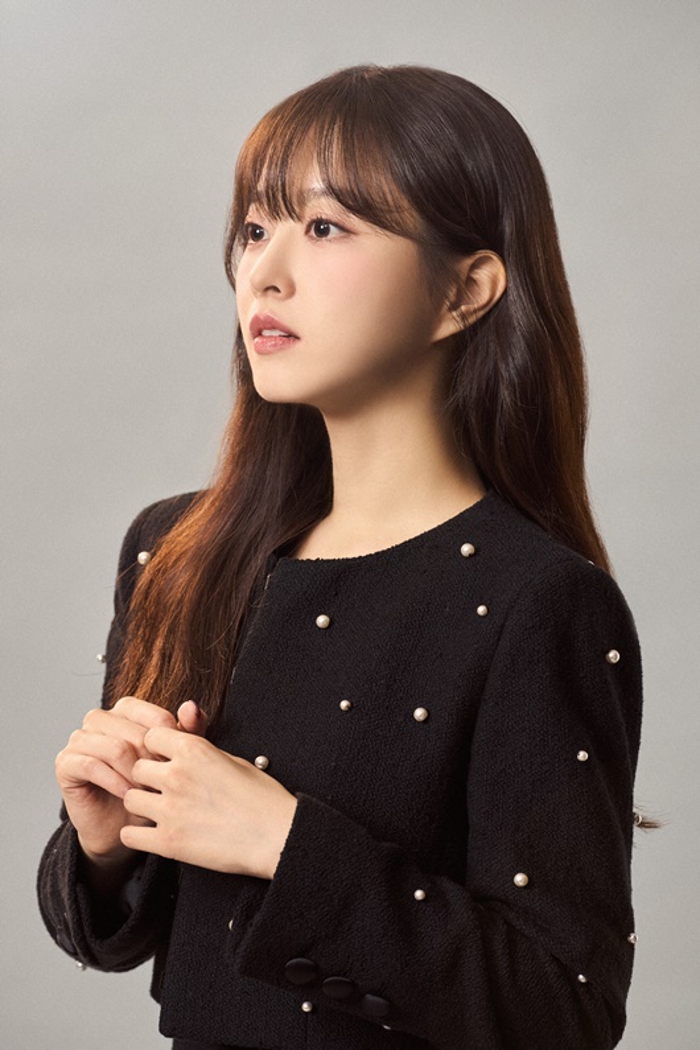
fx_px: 5833
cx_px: 350
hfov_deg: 6.9
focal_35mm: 200
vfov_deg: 10.3
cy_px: 525
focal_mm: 200
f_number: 7.1
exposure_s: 1/160
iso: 500
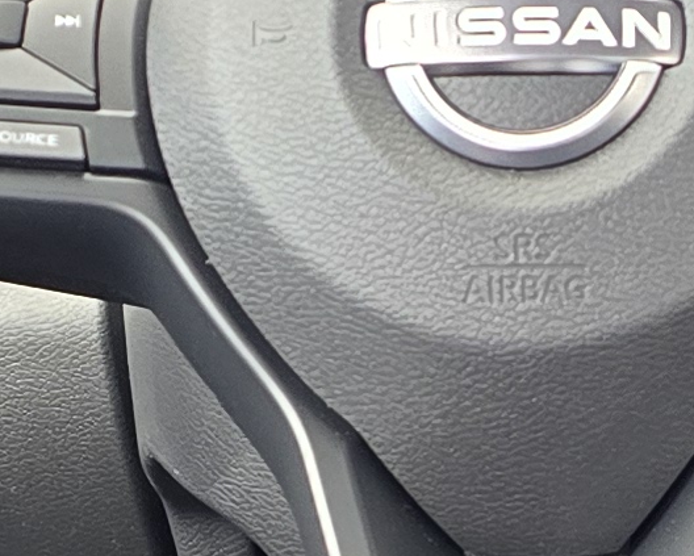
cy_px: 874
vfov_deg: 8.8
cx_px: 694
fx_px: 3494
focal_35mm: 170
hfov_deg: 11.2
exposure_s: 1/180
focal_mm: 6.3
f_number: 1.7
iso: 125
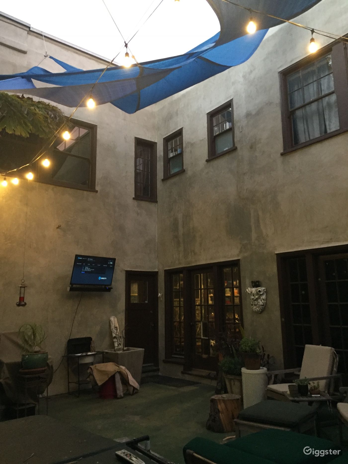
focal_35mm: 29
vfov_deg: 61.7
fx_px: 389
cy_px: 232
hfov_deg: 48.2
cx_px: 174
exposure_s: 1/17
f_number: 2.2
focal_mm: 4.15
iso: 250
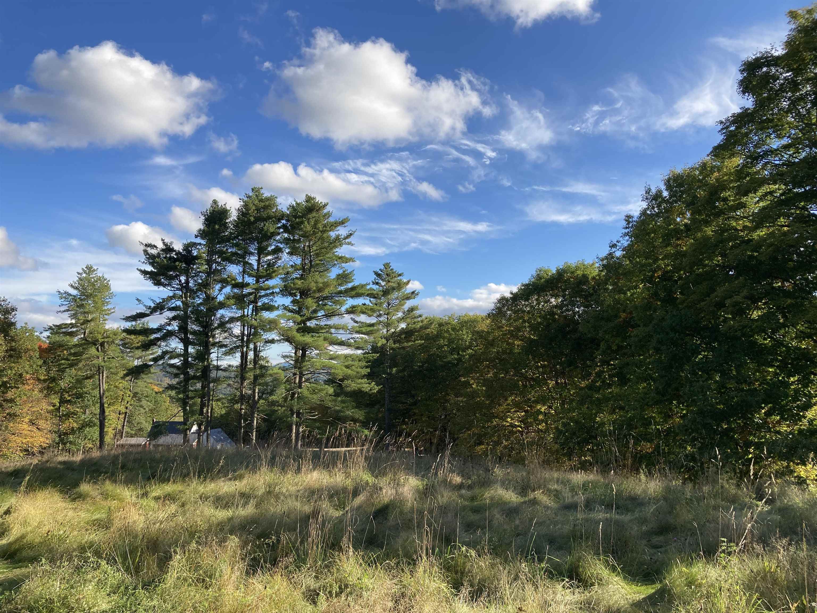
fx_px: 661
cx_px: 408
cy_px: 306
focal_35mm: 28
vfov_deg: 49.7
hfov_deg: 63.4
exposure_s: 1/1548
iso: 20
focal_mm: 3.99
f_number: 1.8
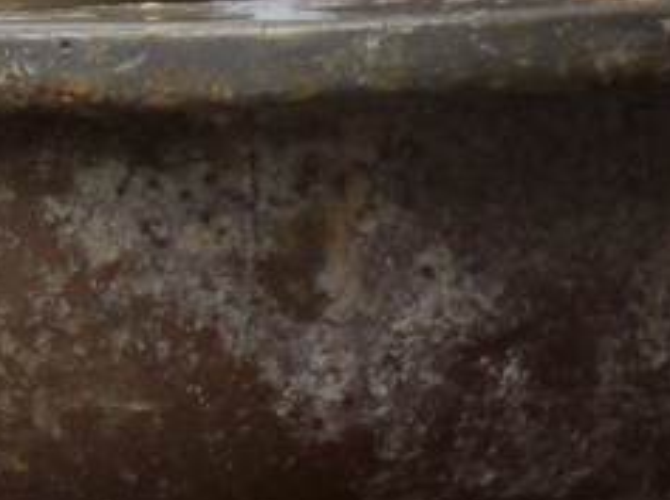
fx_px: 5778
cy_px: -435
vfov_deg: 4.9
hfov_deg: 6.5
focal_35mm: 299
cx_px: -356
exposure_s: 1/250
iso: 125
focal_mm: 26
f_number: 7.1
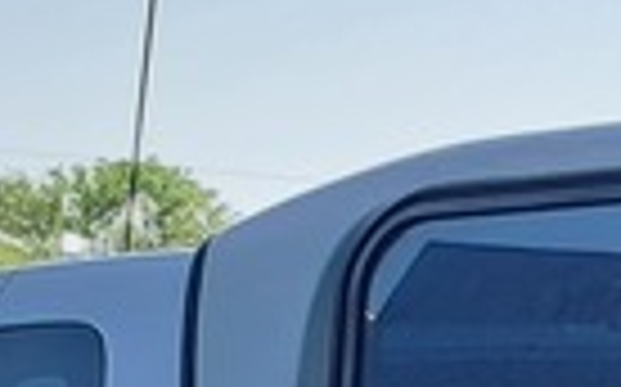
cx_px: 918
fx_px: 3331
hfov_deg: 10.3
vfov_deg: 6.2
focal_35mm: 197
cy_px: 1058
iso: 32
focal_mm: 4.65
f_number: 1.8
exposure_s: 1/334
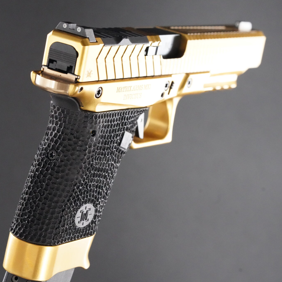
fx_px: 1060
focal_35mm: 115
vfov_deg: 15.2
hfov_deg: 15.2
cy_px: 141
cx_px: 127
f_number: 8
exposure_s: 1/320
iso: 12800
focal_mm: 90
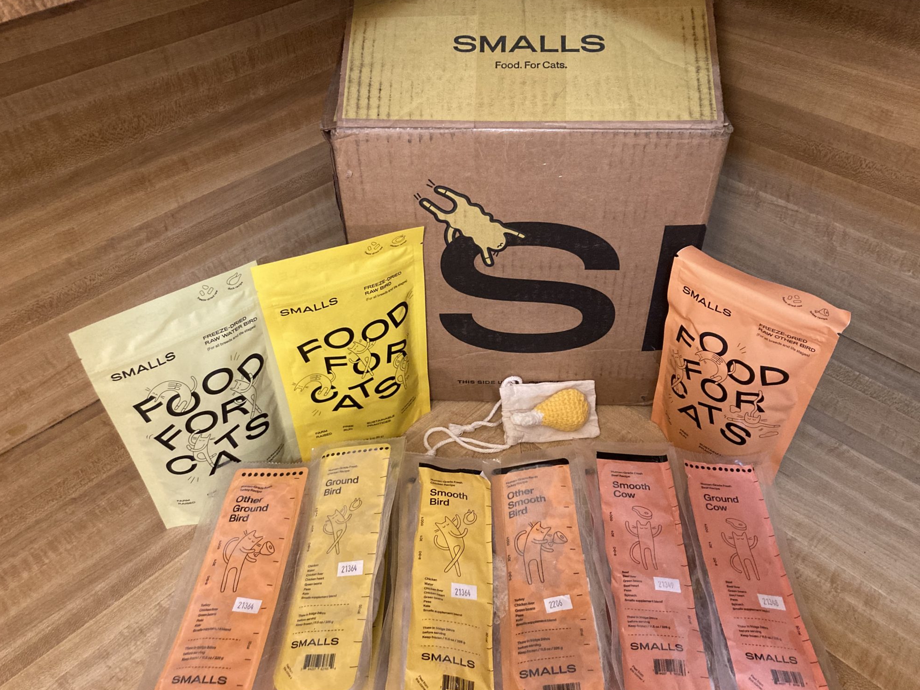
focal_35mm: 29
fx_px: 771
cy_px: 344
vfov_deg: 48.2
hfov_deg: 61.7
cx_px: 466
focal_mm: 3.99
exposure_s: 1/60
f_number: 1.8
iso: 320
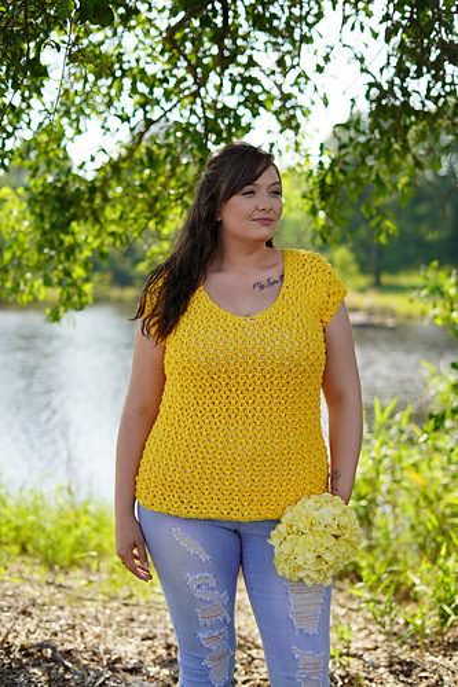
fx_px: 955
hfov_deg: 27.0
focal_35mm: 50
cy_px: 344
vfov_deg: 39.6
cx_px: 229
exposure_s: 1/1250
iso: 100
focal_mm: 50
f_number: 2.2
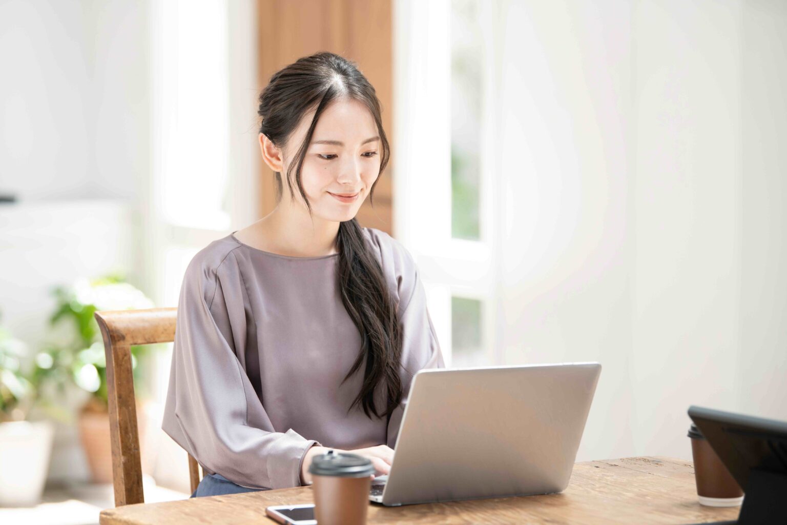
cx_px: 394
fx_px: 2951
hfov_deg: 15.2
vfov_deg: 10.2
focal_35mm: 135
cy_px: 262
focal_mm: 135
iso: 320
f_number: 3.5
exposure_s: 1/250
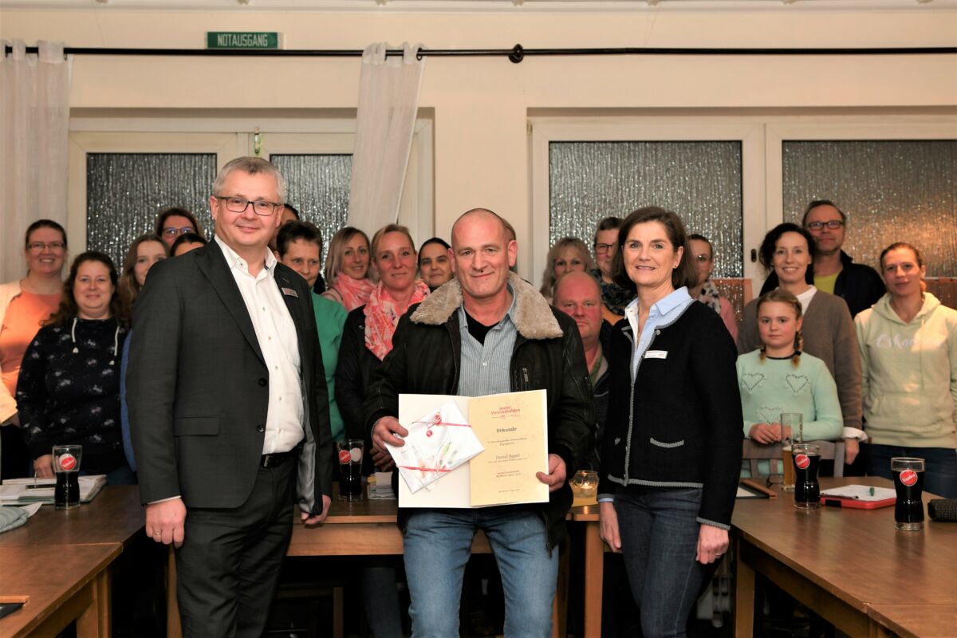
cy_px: 319
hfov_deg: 46.4
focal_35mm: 42
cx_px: 478
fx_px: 1116
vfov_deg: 31.9
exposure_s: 1/125
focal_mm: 28
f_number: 2.8
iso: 250
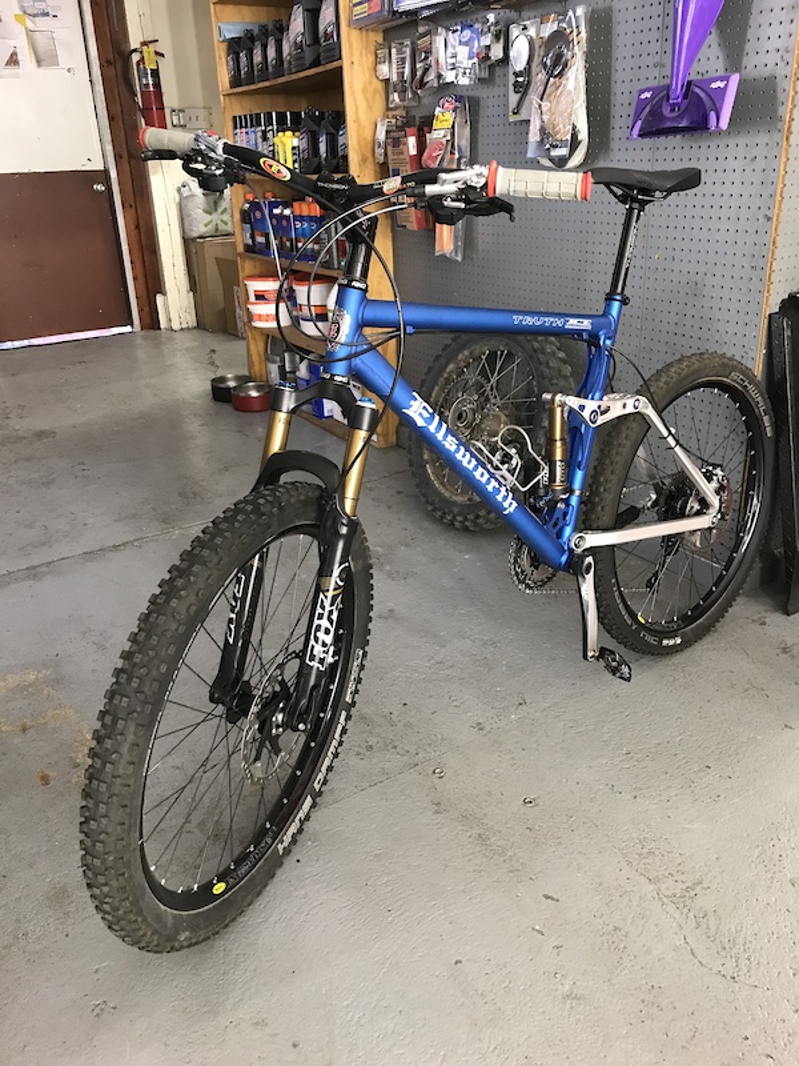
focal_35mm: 28
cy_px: 533
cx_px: 400
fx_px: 862
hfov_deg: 49.7
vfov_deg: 63.4
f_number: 1.8
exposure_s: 1/15
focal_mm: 3.99
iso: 40
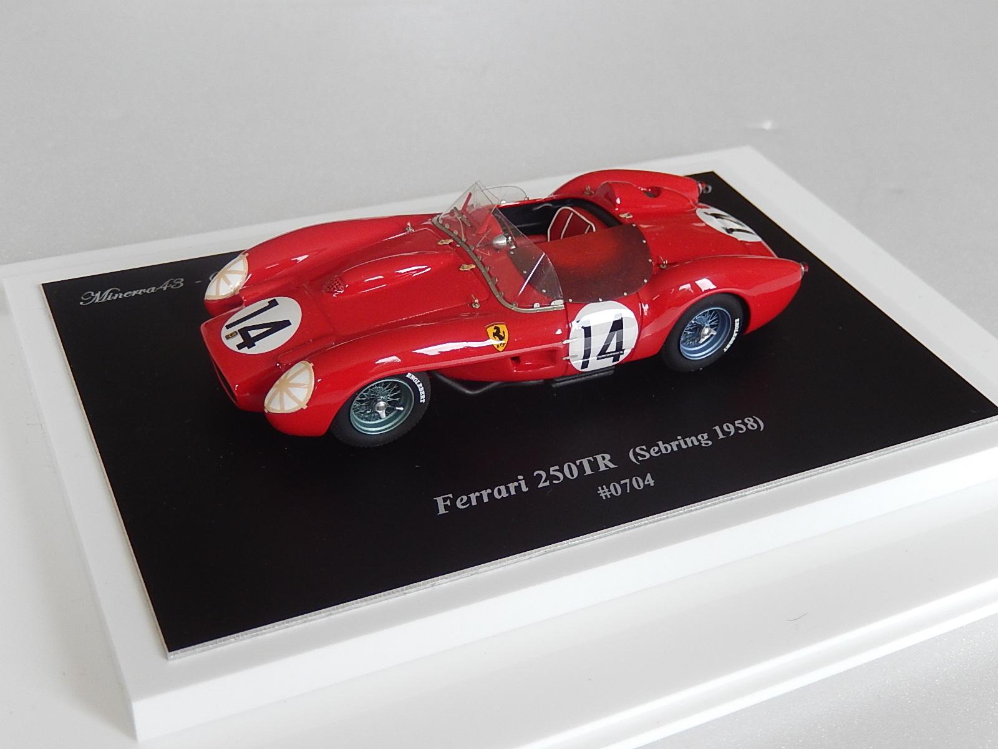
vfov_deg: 32.2
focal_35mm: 45
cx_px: 499
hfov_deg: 42.1
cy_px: 374
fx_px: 1297
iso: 250
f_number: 4.3
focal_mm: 8.1
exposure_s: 1/30
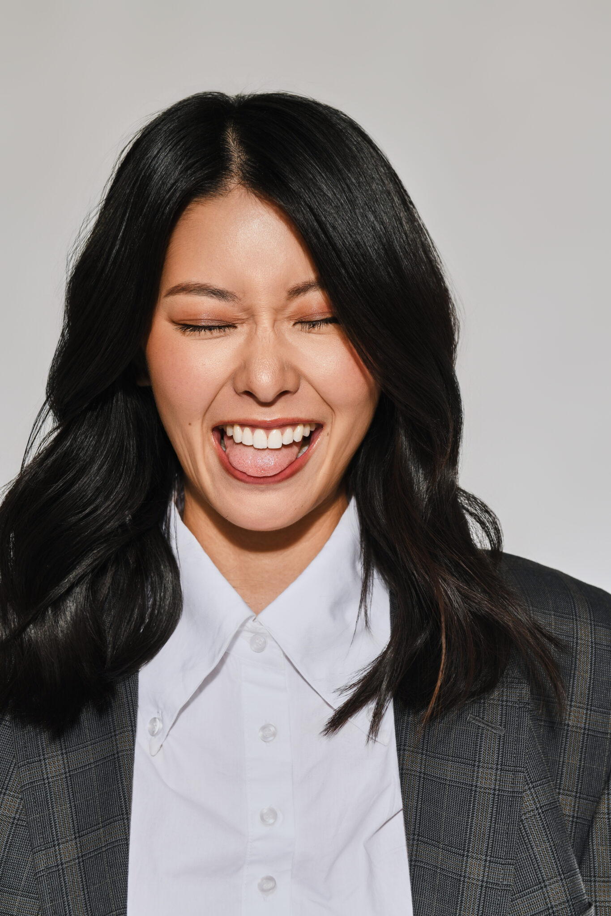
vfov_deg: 28.8
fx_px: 1782
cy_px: 458
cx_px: 306
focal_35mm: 70
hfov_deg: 19.5
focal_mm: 70
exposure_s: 1/200
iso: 250
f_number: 7.1
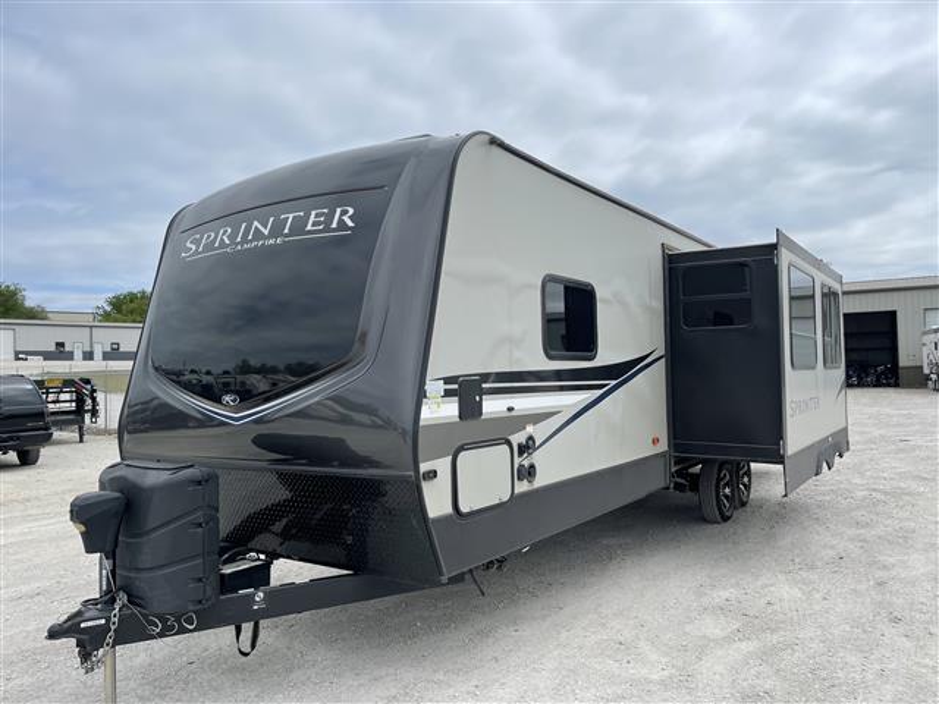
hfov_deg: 67.3
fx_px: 705
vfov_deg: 53.1
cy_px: 352
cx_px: 470
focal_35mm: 26
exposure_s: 1/5376
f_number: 1.6
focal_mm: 5.1
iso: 32
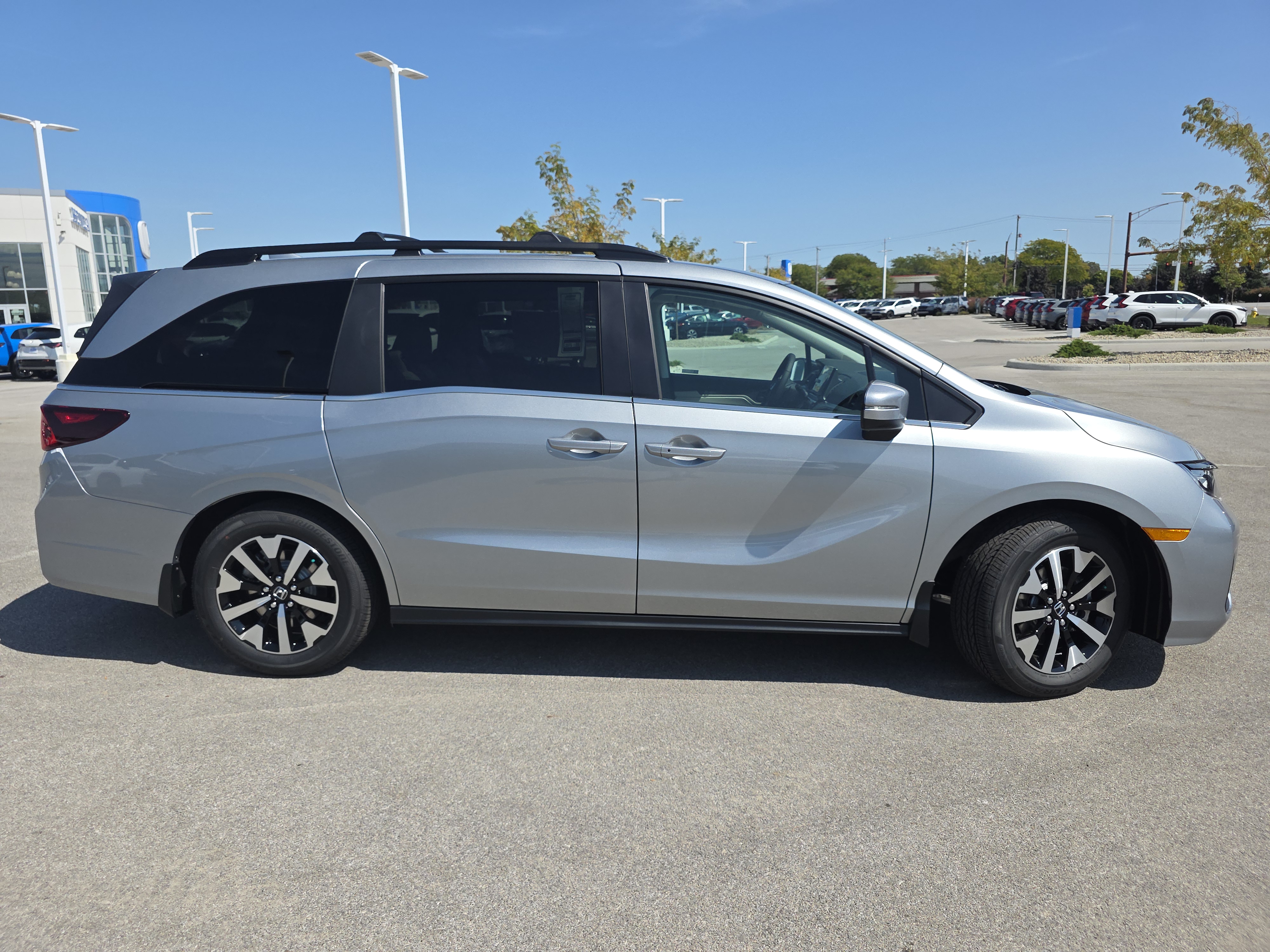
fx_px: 844
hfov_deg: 73.9
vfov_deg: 58.9
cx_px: 635
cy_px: 476
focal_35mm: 23
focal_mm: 6.3
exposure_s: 1/7061
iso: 80
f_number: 1.7
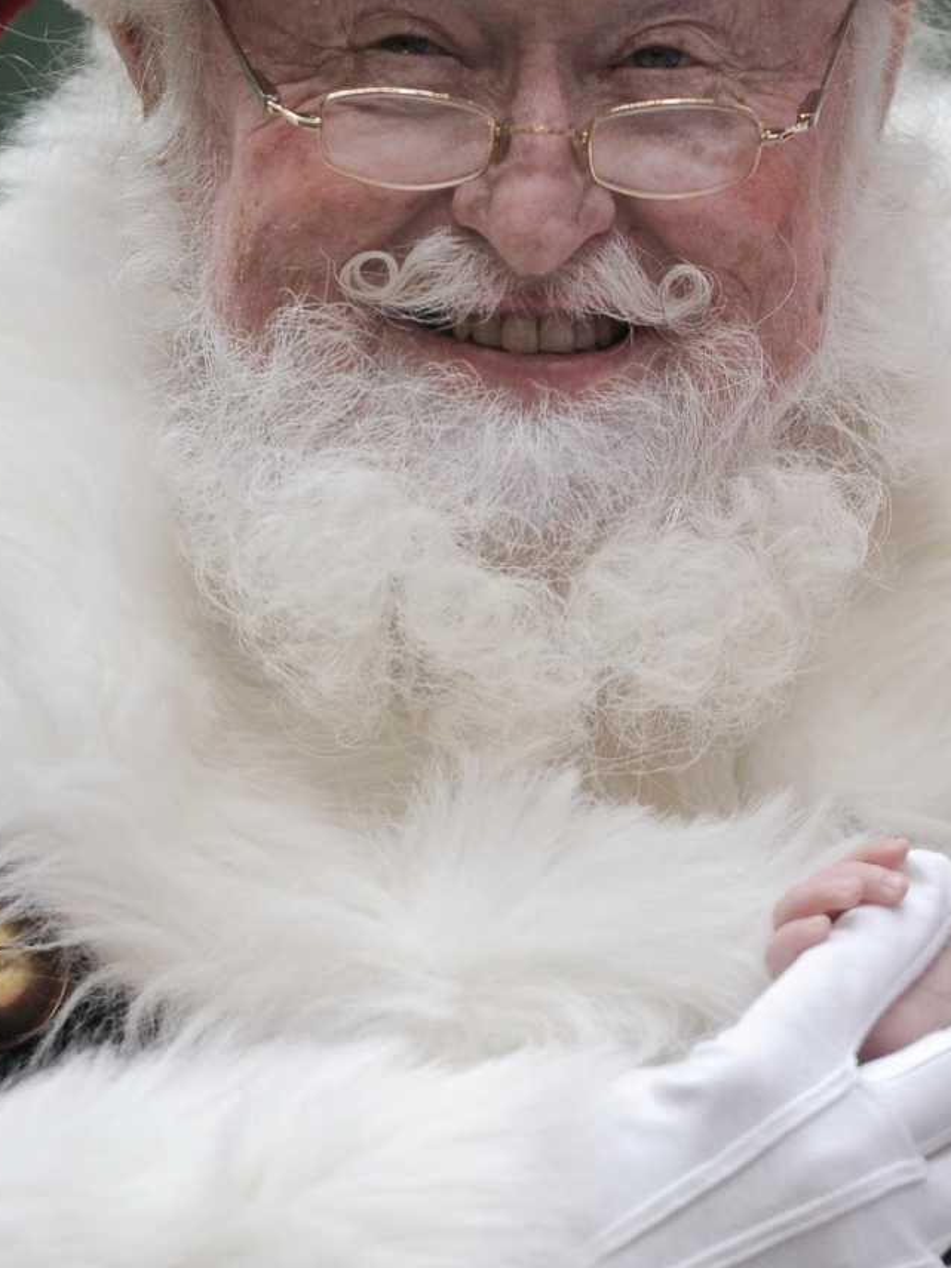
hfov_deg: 3.3
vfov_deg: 4.4
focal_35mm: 449
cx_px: 832
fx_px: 16451
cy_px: 866
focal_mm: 195
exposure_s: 1/1000
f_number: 2.8
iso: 1600
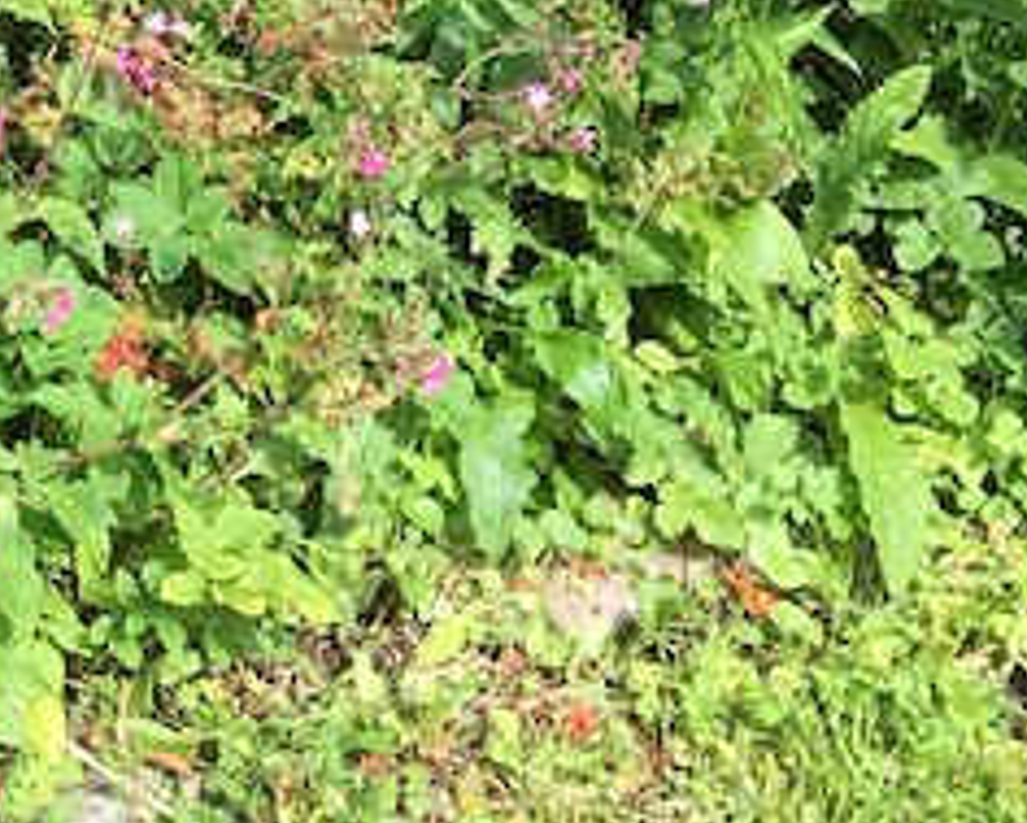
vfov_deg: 11.9
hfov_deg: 14.4
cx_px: -579
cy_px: -466
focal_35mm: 123
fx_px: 3740
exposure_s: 1/553
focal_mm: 4.15
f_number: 2.2
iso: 25
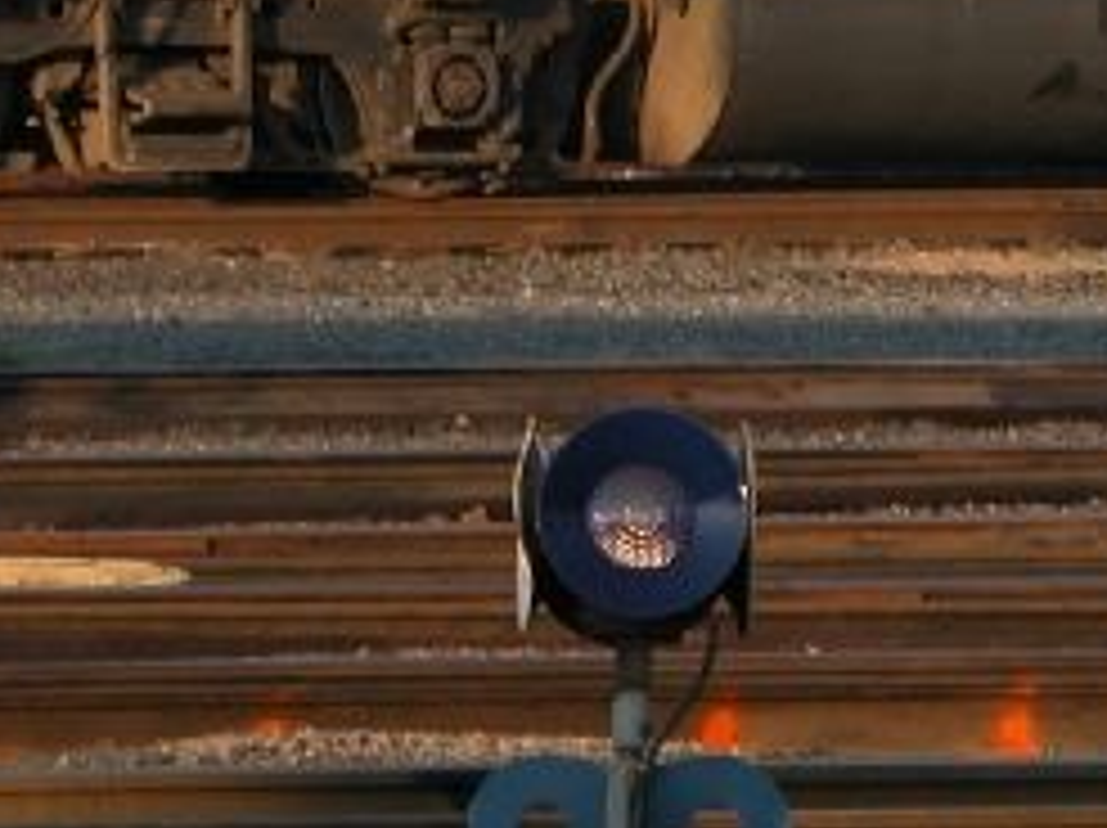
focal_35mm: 617
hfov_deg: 3.2
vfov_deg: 2.4
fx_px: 19712
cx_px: 954
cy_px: -630
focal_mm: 37.7
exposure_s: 1/239
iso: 100
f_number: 4.9
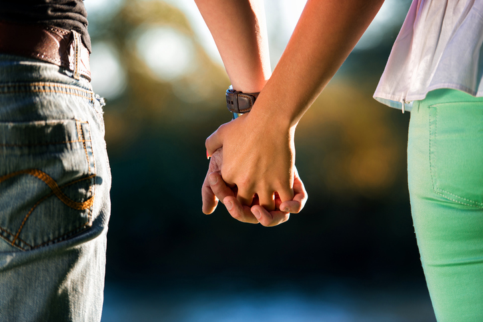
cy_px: 161
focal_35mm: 160
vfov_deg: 8.6
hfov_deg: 12.8
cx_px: 242
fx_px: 2147
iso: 100
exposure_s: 1/200
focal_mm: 160
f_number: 2.8
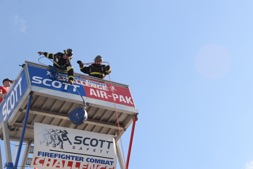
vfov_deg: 15.2
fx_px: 633
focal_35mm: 90
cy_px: 84
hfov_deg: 22.6
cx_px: 126
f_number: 10
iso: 125
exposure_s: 1/100
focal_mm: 90
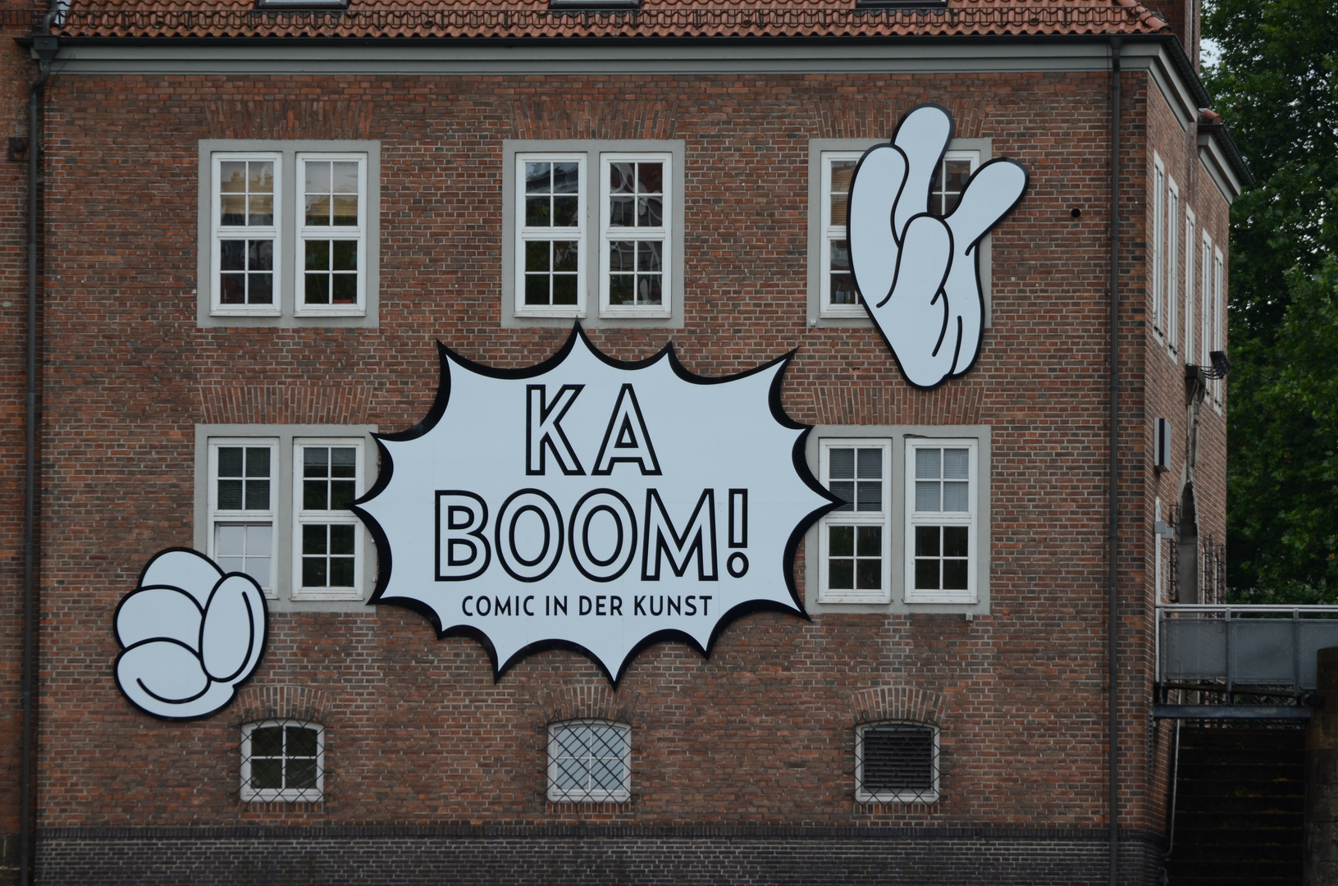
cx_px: 669
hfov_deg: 8.6
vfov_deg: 5.7
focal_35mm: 240
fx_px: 8901
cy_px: 443
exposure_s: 1/200
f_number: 4.8
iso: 100
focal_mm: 160
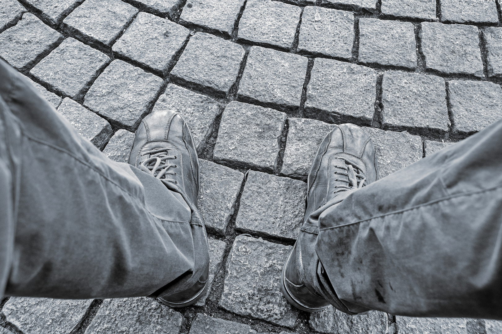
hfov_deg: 53.1
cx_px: 251
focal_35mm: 36
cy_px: 167
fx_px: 502
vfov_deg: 36.9
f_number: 8
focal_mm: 24
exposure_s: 1/40
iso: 140
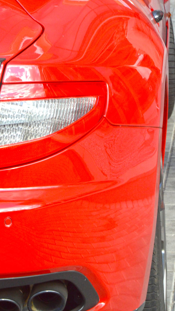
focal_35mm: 167
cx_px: 54
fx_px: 1377
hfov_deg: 7.3
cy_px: 115
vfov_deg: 12.9
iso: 800
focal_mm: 62
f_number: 16
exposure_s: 1/125
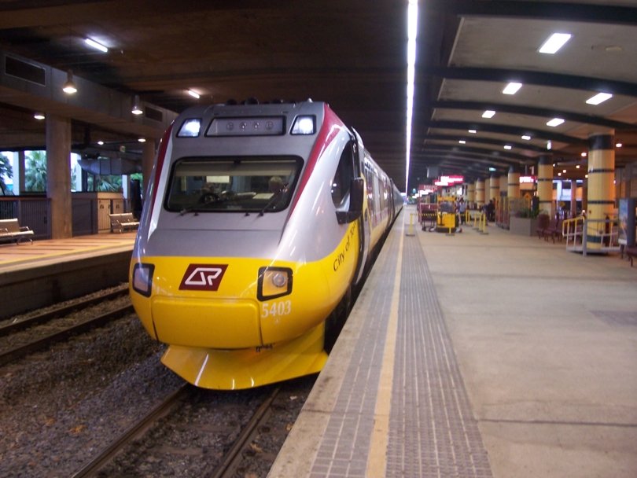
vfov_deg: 41.8
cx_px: 318
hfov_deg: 53.9
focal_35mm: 34
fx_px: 626
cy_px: 239
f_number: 2.7
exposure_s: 1/15
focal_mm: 5.6
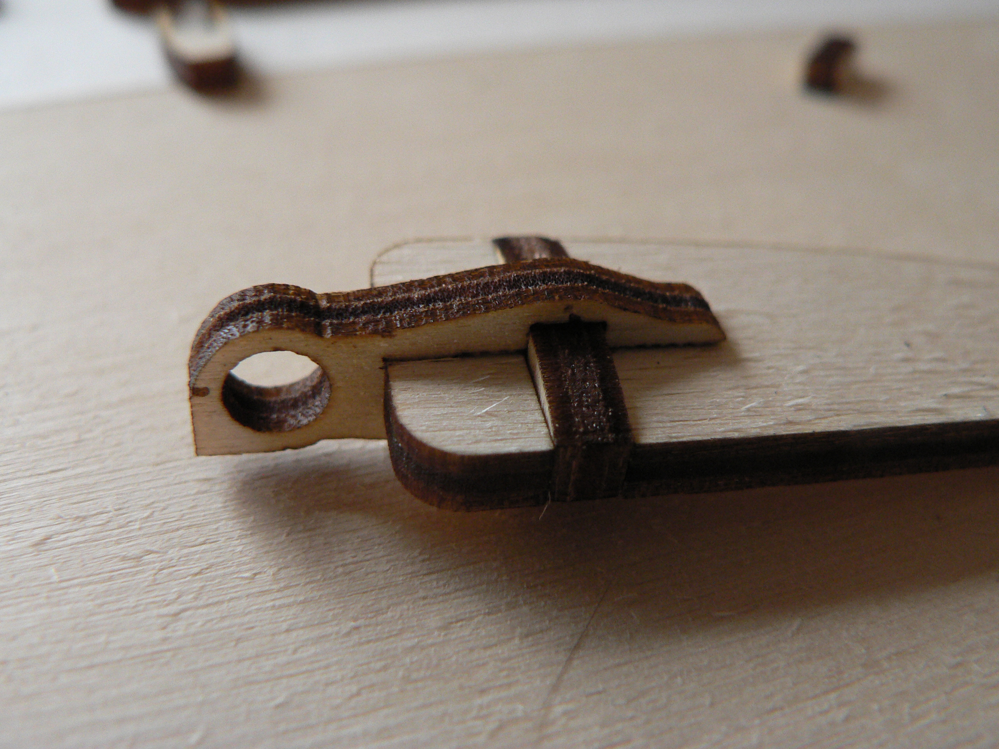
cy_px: 374
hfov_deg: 51.4
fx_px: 1039
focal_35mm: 36
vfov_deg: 39.7
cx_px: 500
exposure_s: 1/320
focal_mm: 6
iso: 200
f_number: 2.8
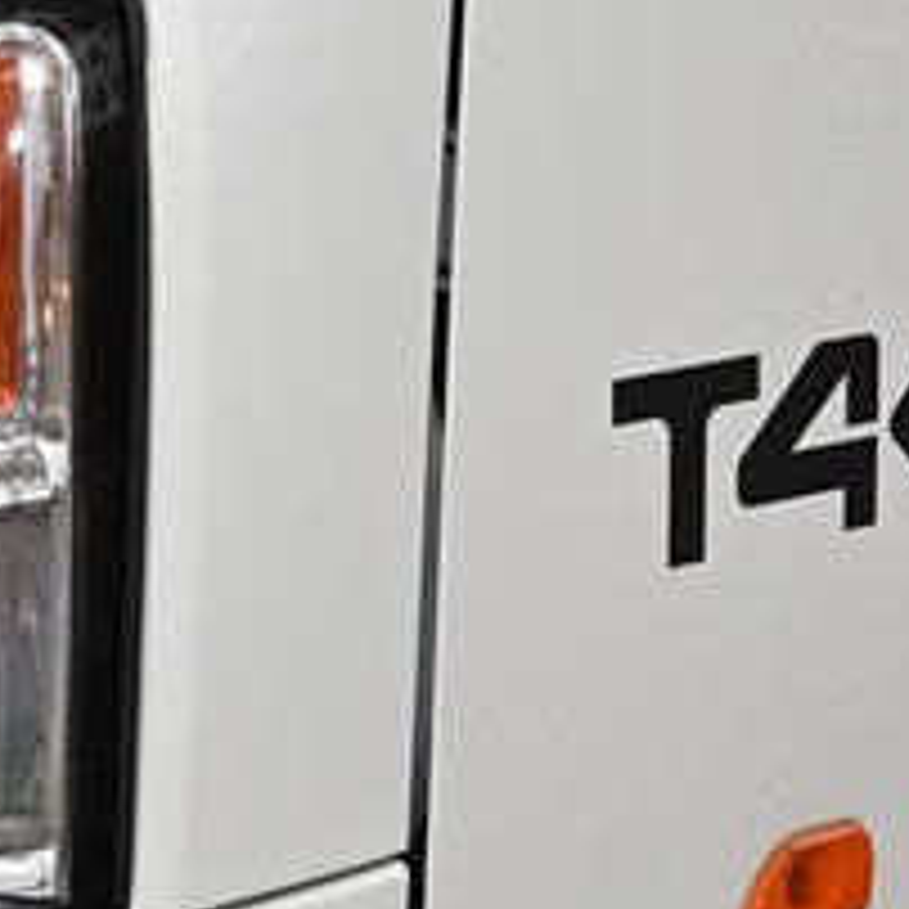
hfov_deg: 8.8
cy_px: 704
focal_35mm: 198
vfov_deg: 8.8
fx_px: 5882
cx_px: -72
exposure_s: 1/100
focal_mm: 49
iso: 200
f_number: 5
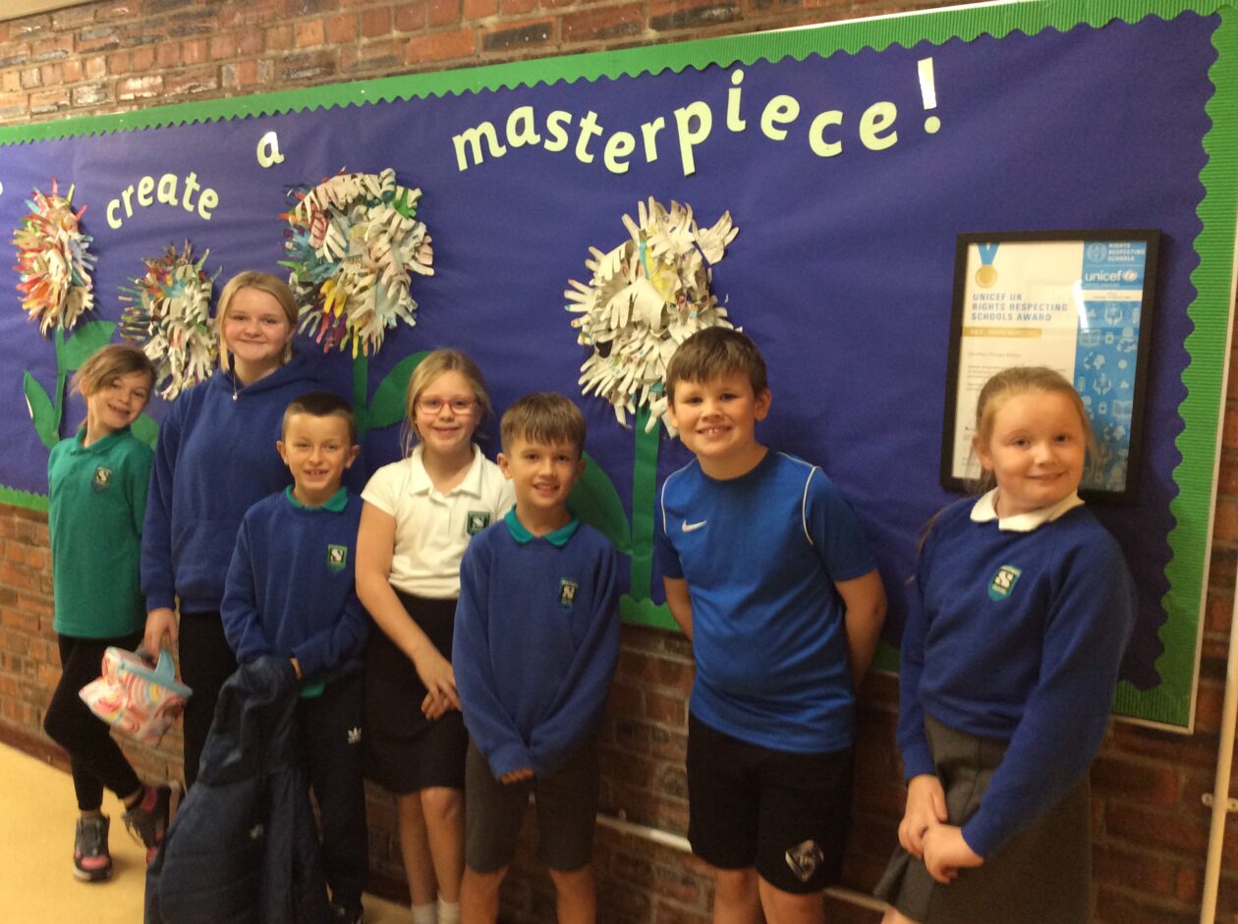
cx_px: 619
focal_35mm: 32
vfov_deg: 44.1
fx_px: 1143
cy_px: 462
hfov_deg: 56.9
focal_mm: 3.3
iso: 125
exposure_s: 1/25
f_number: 2.4
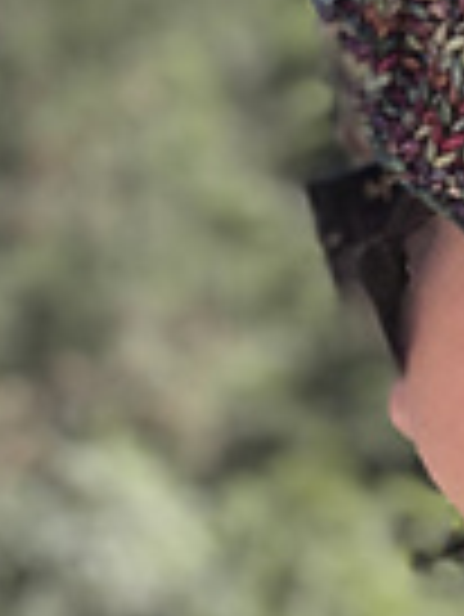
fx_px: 2677
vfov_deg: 13.0
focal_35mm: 150
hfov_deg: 9.7
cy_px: 54
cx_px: 583
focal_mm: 2.87
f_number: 2.2
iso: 20
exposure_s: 1/237
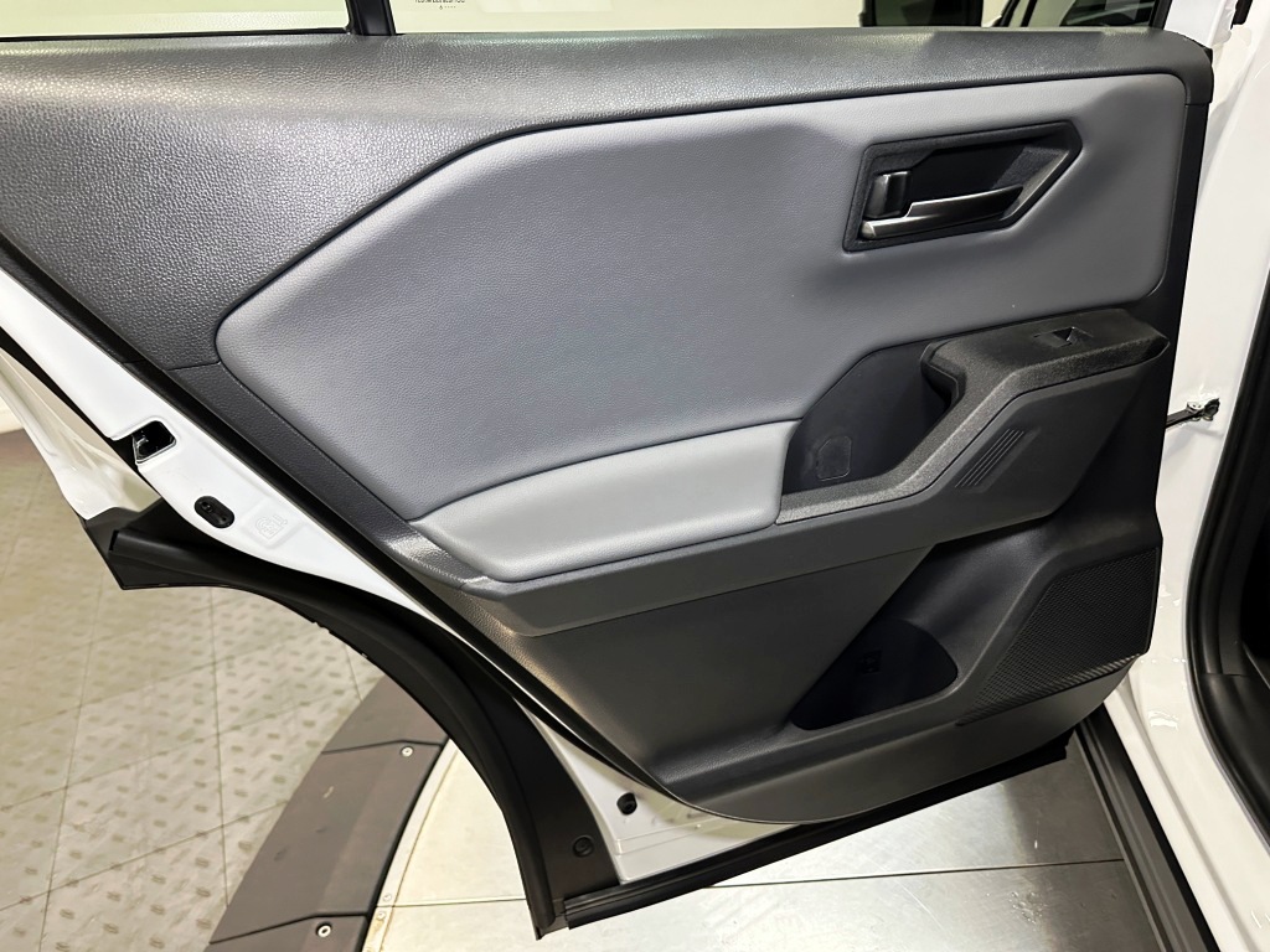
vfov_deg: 56.8
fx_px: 881
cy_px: 476
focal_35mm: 24
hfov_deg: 71.6
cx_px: 635
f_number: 1.78
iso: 800
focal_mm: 6.86
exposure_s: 1/60
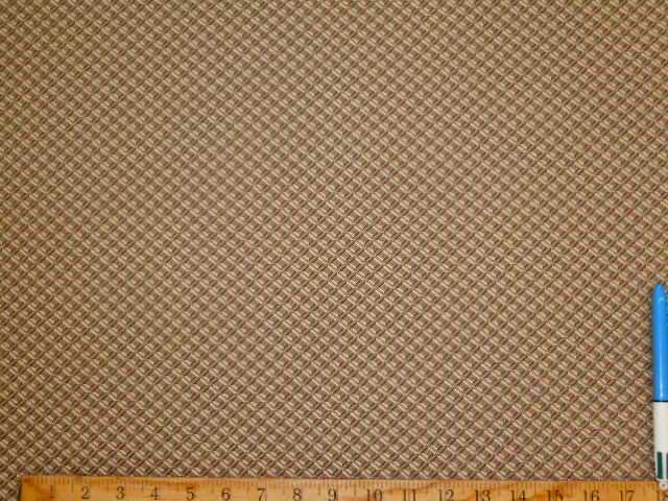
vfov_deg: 32.2
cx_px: 334
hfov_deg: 42.1
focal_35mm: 45
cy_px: 250
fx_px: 868
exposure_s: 1/50
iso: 400
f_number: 4.6
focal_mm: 8.1
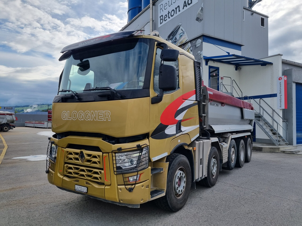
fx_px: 227
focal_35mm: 26
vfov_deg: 53.1
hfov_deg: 67.3
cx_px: 151
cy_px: 113
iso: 50
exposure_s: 1/2968
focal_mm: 5.4
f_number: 1.8
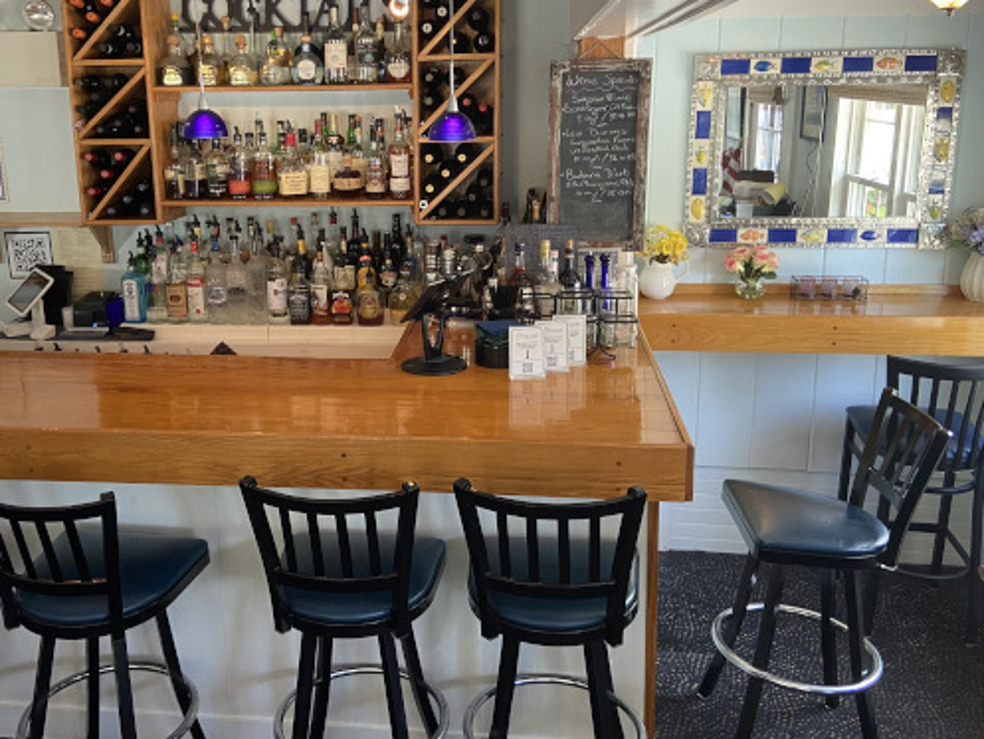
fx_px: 967
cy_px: 293
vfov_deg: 41.6
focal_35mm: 34
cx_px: 402
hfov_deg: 53.6
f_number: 1.8
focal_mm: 4.25
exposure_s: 1/60
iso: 200
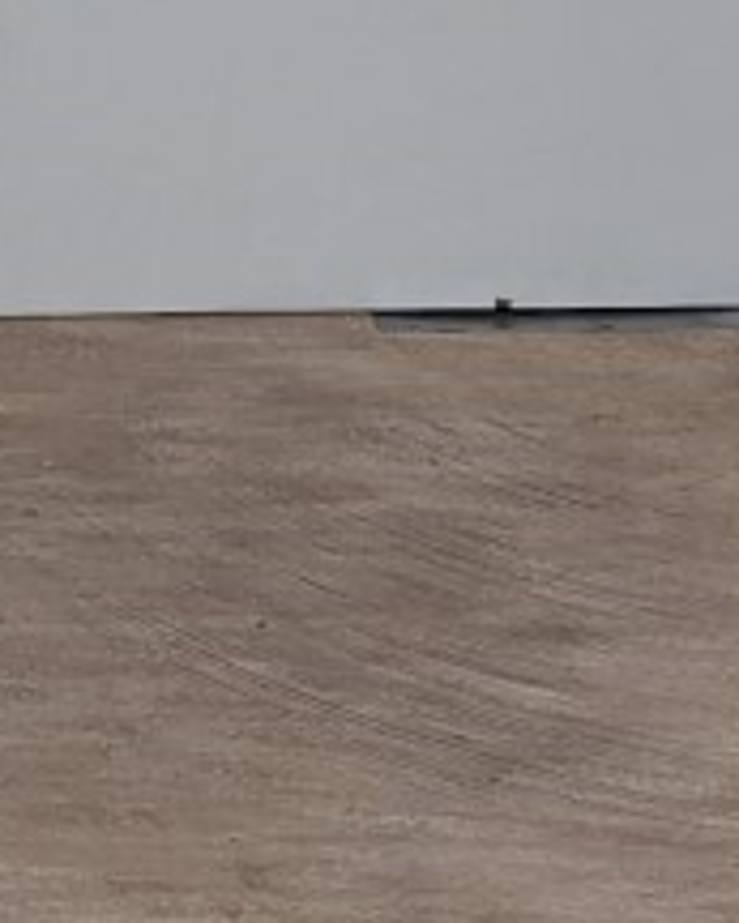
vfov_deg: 13.1
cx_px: -211
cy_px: -829
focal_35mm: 130
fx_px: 3552
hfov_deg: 11.6
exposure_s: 1/33.3
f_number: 1.85
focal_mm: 6.81
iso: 68
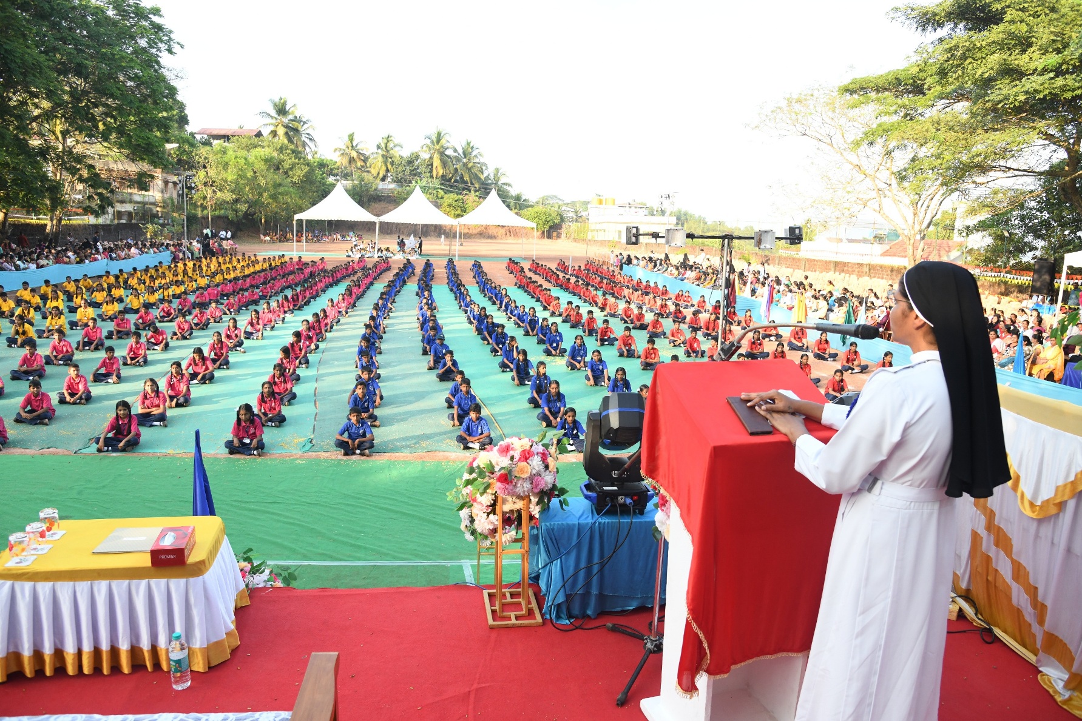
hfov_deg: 73.7
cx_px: 541
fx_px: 721
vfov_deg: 53.1
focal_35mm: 24
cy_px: 360
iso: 800
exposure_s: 1/400
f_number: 5.6
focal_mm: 24
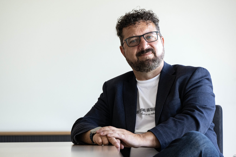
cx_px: 118
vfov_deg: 6.9
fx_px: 1311
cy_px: 78
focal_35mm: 200
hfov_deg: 10.3
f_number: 4.5
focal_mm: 200
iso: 2000
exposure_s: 1/125
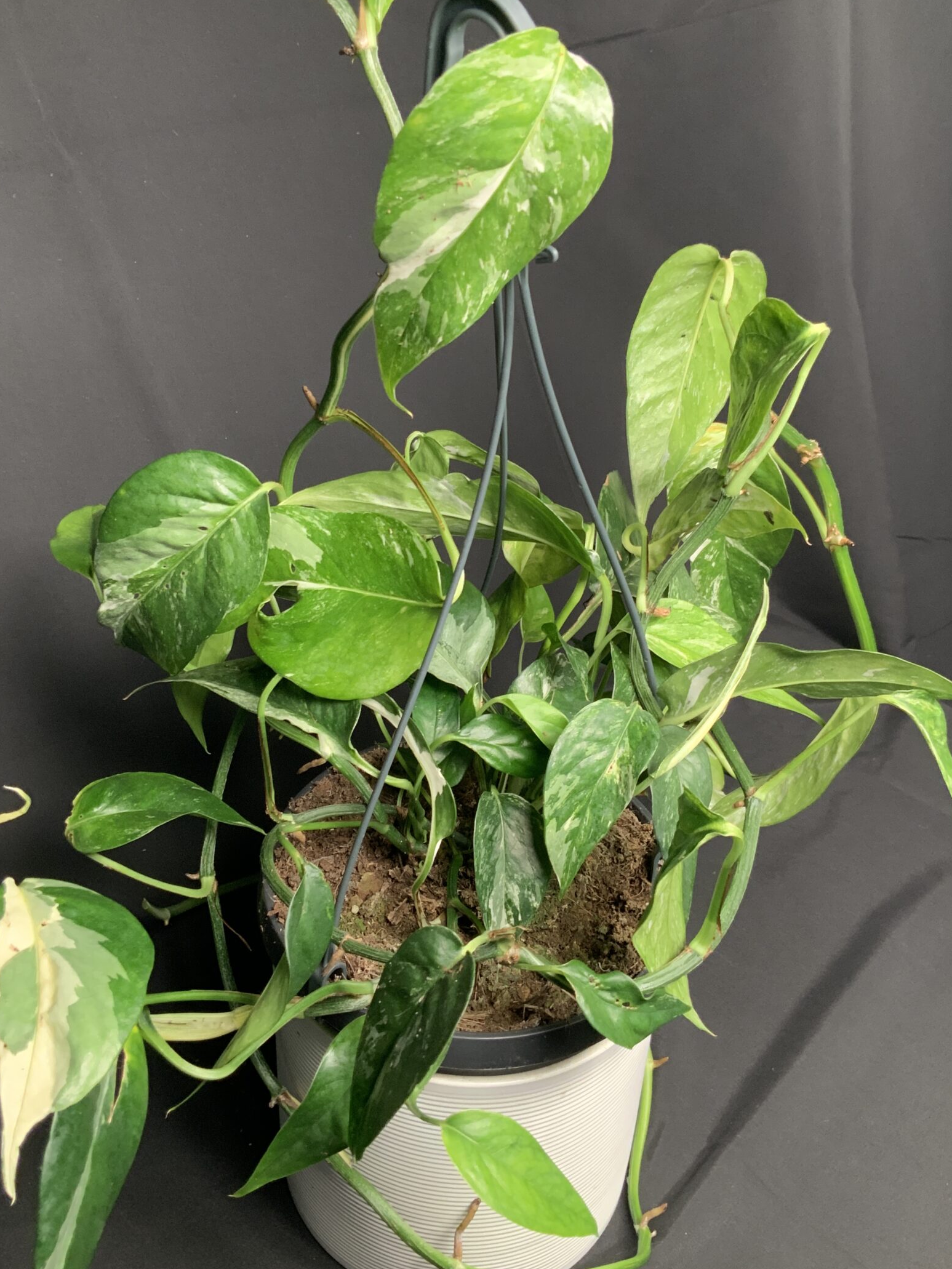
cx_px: 457
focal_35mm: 36
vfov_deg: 51.3
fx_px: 1320
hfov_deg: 39.7
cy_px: 574
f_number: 1.8
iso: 80
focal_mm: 3
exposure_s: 1/50
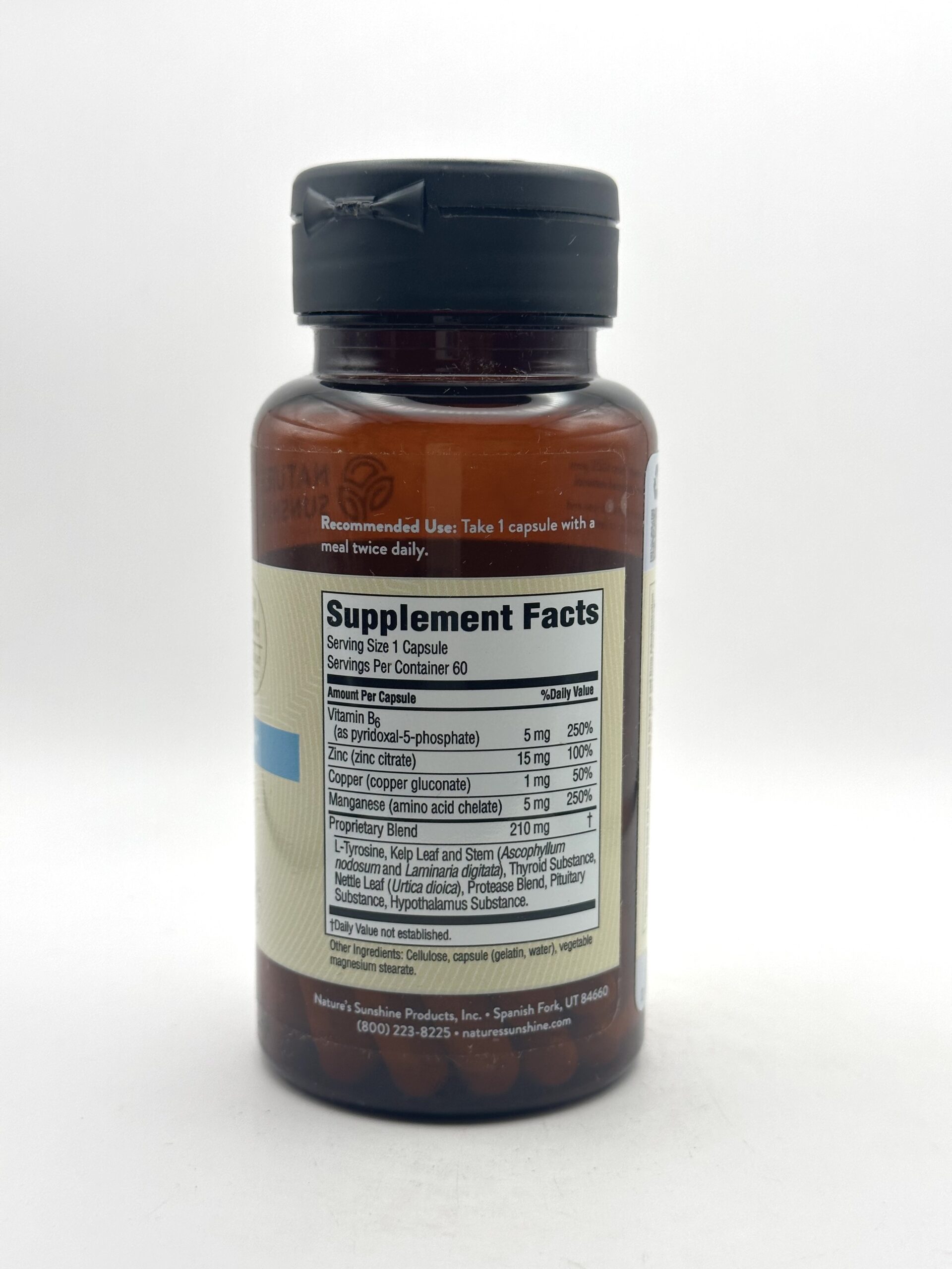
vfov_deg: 39.7
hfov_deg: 30.3
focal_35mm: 48
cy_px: 634
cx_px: 476
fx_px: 1760
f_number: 1.78
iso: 64
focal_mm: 6.86
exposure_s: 1/326
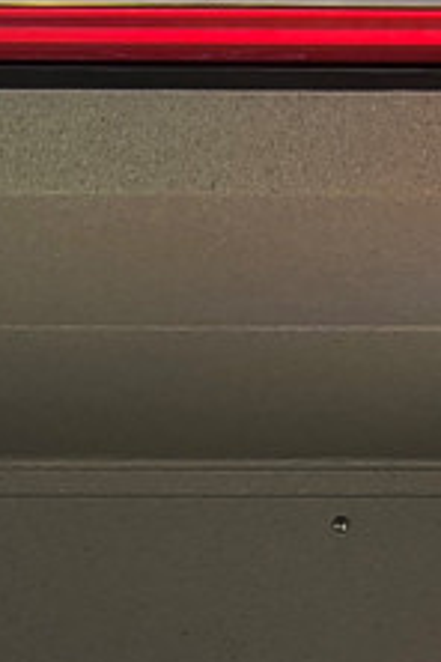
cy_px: 1291
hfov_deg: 11.2
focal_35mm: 122
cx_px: 200
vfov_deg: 14.3
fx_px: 2242
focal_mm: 5.1
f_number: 1.6
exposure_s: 1/195
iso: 40
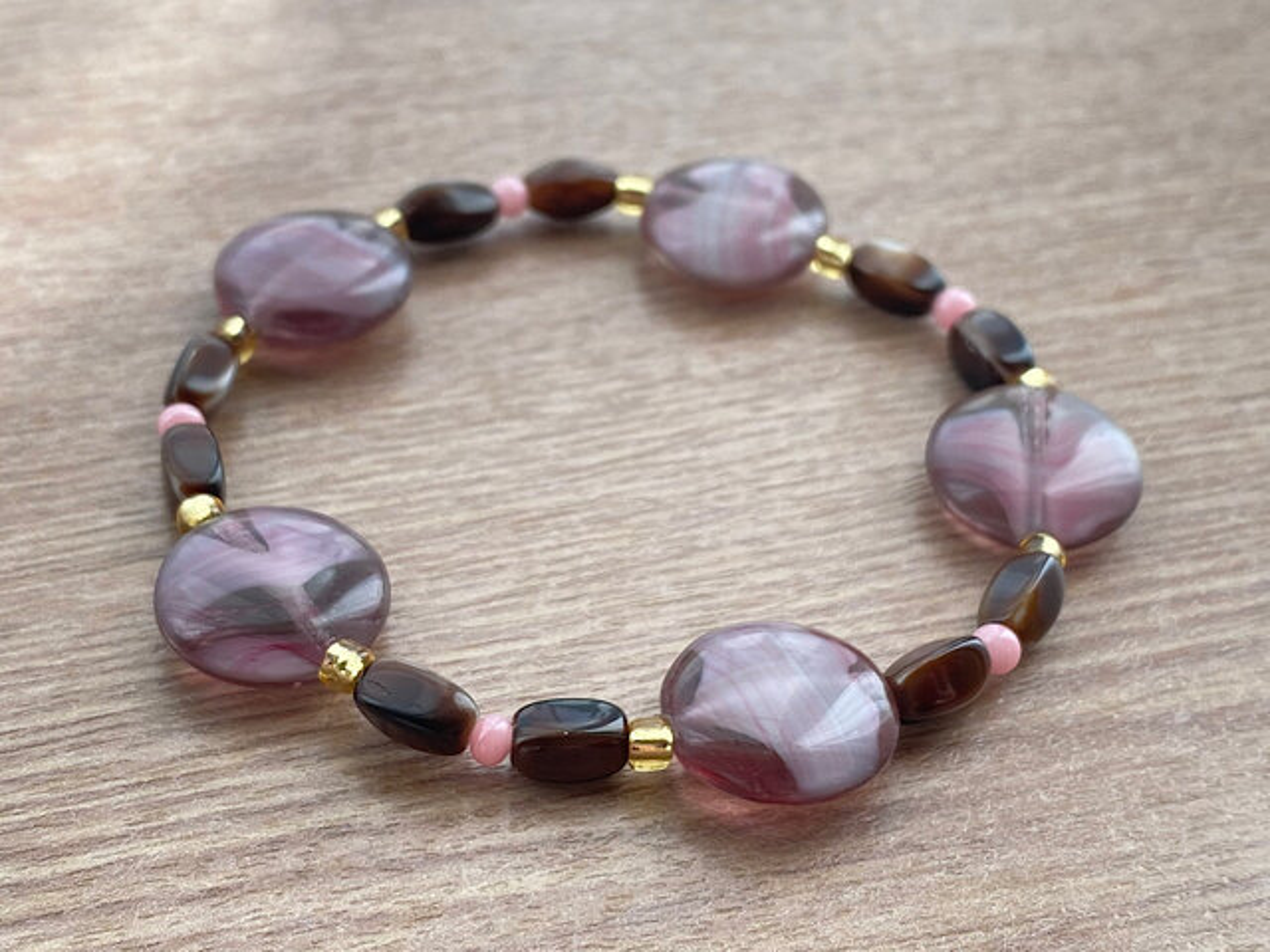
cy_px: 476
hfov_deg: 69.4
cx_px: 635
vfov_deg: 54.9
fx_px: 917
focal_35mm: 25
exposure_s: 1/188
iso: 32
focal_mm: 4.25
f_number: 1.8
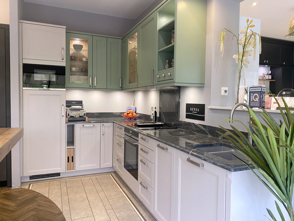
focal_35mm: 26
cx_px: 147
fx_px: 221
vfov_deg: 53.1
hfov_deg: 67.3
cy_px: 110
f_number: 1.8
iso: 80
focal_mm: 4.25
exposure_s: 1/50
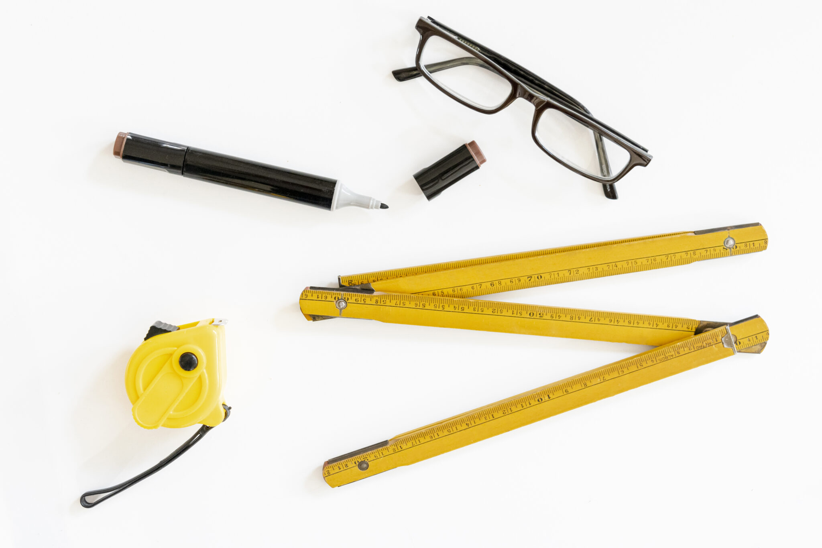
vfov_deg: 22.6
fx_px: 1370
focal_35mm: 60
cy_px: 274
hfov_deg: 33.4
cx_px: 411
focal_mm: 40
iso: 400
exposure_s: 1/30
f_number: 5.6
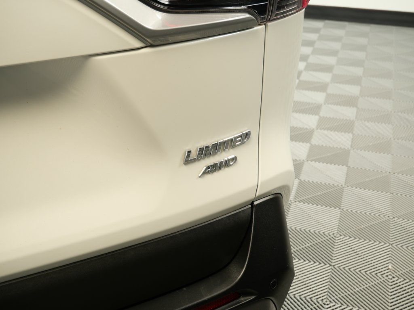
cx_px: 207
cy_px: 155
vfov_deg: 31.5
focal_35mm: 46
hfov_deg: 41.2
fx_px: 550
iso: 250
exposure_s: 1/200
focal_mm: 23
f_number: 5
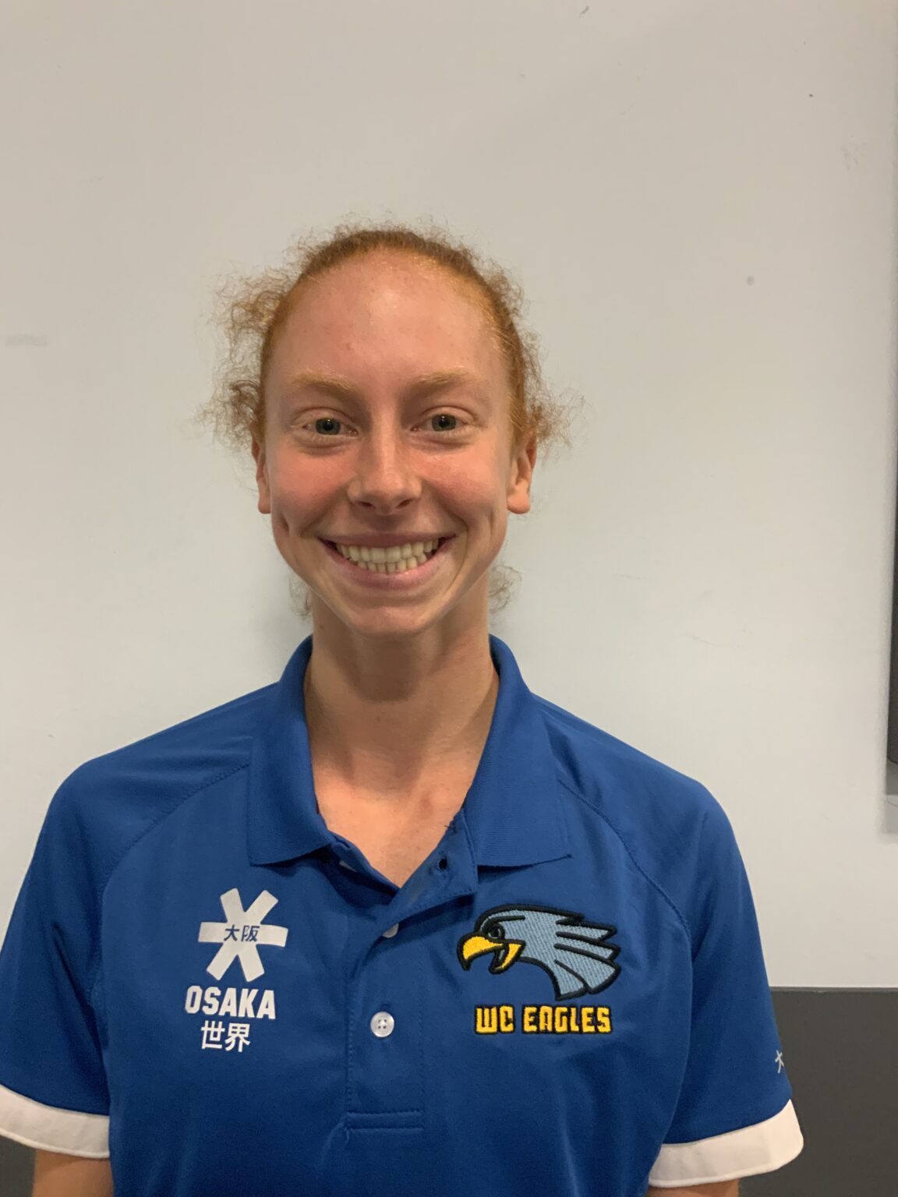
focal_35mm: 29
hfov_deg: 48.2
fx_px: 1003
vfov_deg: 61.7
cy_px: 598
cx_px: 449
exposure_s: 1/60
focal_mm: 3
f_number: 1.8
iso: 250
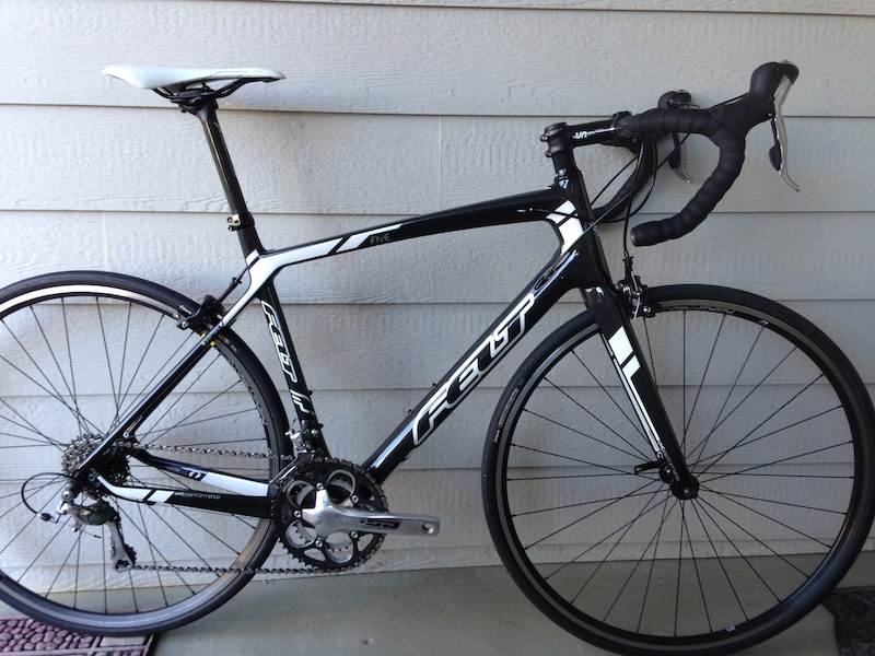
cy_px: 328
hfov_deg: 55.4
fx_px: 834
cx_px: 438
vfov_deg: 42.9
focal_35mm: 33
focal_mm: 4.12
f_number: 2.4
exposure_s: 1/30
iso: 50
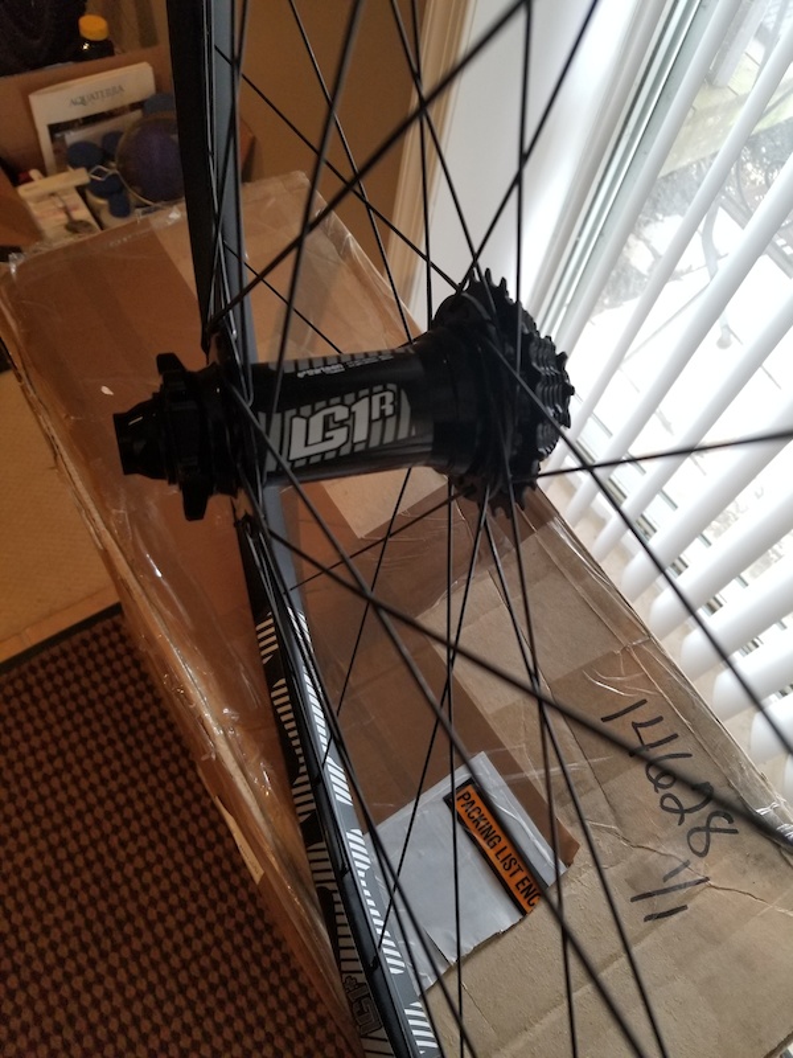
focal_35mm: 26
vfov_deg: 67.3
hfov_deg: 53.1
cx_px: 396
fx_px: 794
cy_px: 529
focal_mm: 4.25
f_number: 1.7
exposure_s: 1/30
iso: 200
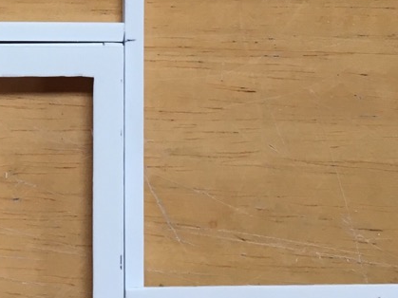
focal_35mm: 97
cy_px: -17
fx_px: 1115
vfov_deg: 14.9
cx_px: 14
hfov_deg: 19.7
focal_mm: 4.15
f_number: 2.2
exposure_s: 1/40
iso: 25
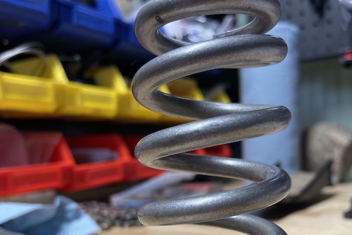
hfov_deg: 51.9
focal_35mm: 37
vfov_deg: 34.4
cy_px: 199
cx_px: 174
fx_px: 362
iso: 80
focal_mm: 5.1
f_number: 1.6
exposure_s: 1/60
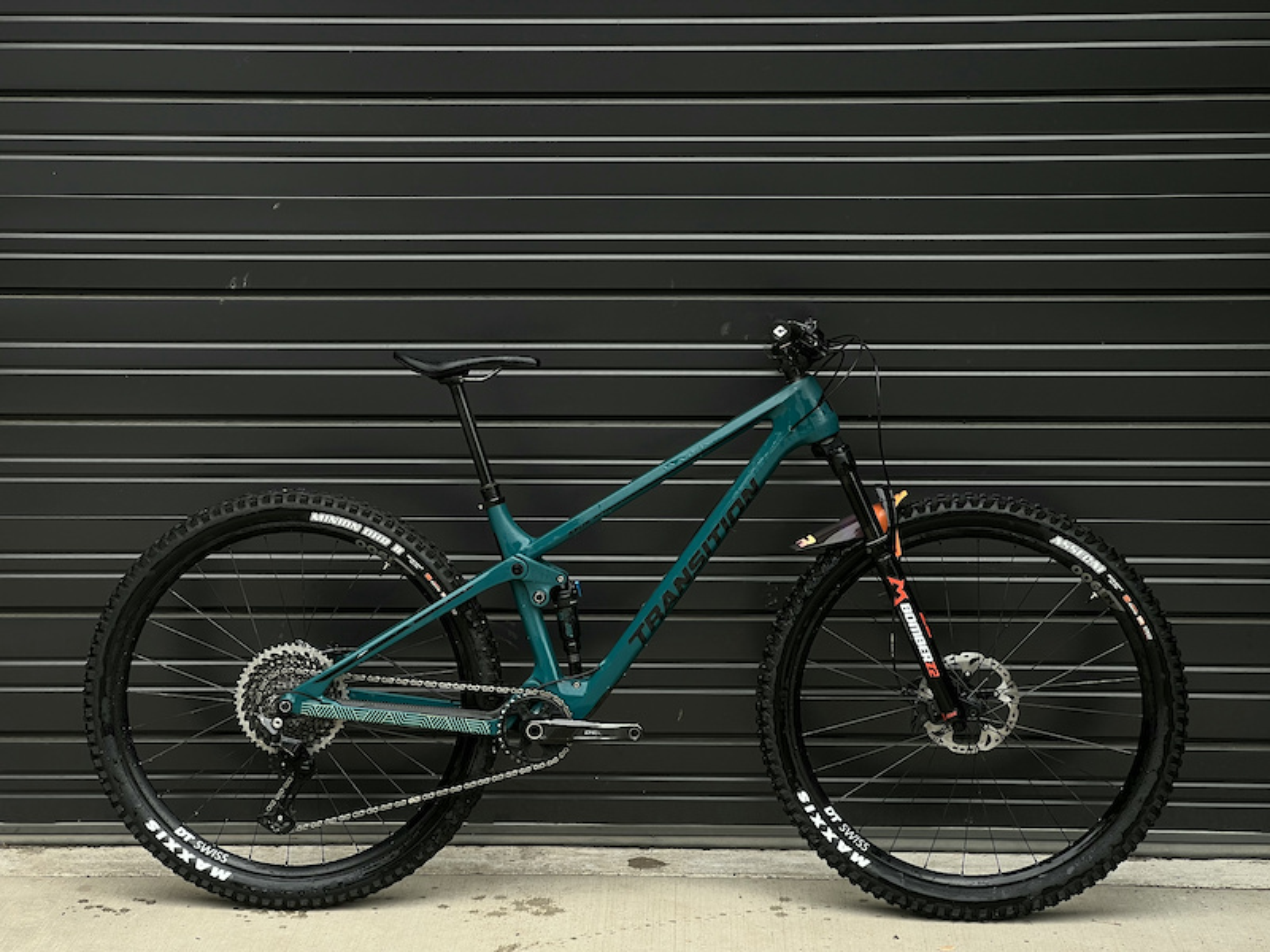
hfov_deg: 25.3
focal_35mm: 77
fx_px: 2825
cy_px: 476
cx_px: 635
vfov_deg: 19.1
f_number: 2.8
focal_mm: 9
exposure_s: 1/114
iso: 32
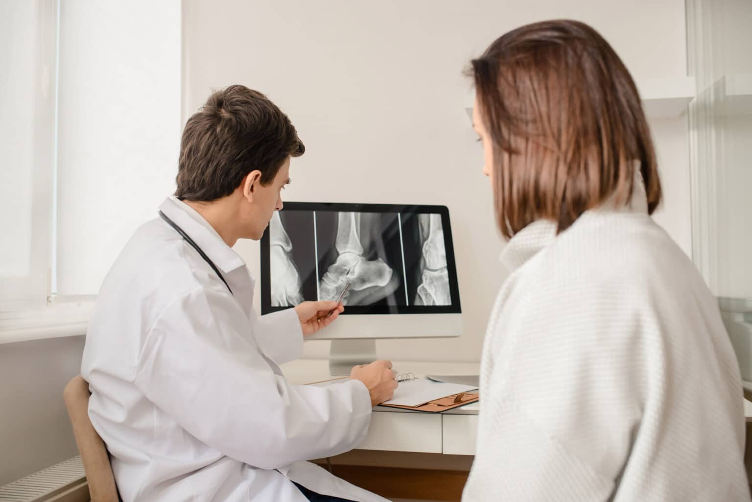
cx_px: 376
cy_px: 251
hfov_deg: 54.4
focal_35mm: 35
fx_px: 731
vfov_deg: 37.9
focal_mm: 35
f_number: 3.5
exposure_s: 1/200
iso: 800
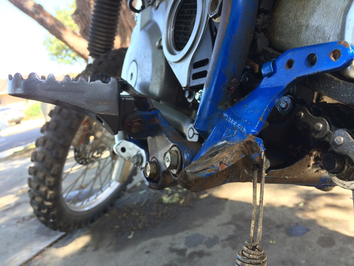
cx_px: 177
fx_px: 297
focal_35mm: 29
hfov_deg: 61.7
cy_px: 133
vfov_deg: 48.2
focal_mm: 4.15
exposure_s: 1/120
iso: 40
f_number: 2.2
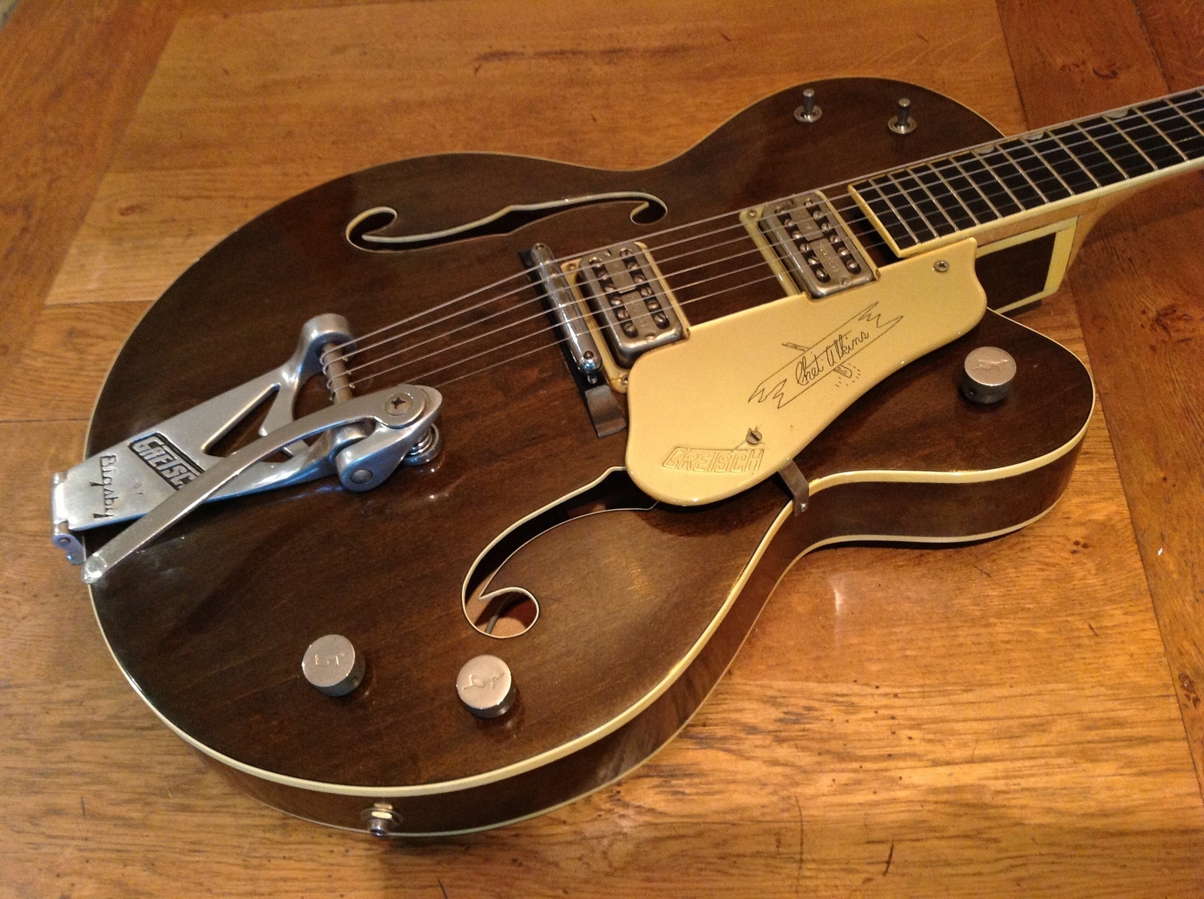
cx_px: 602
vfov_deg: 40.6
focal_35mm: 35
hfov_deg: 52.7
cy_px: 450
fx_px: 1216
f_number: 2.4
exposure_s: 1/17
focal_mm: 4.28
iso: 200
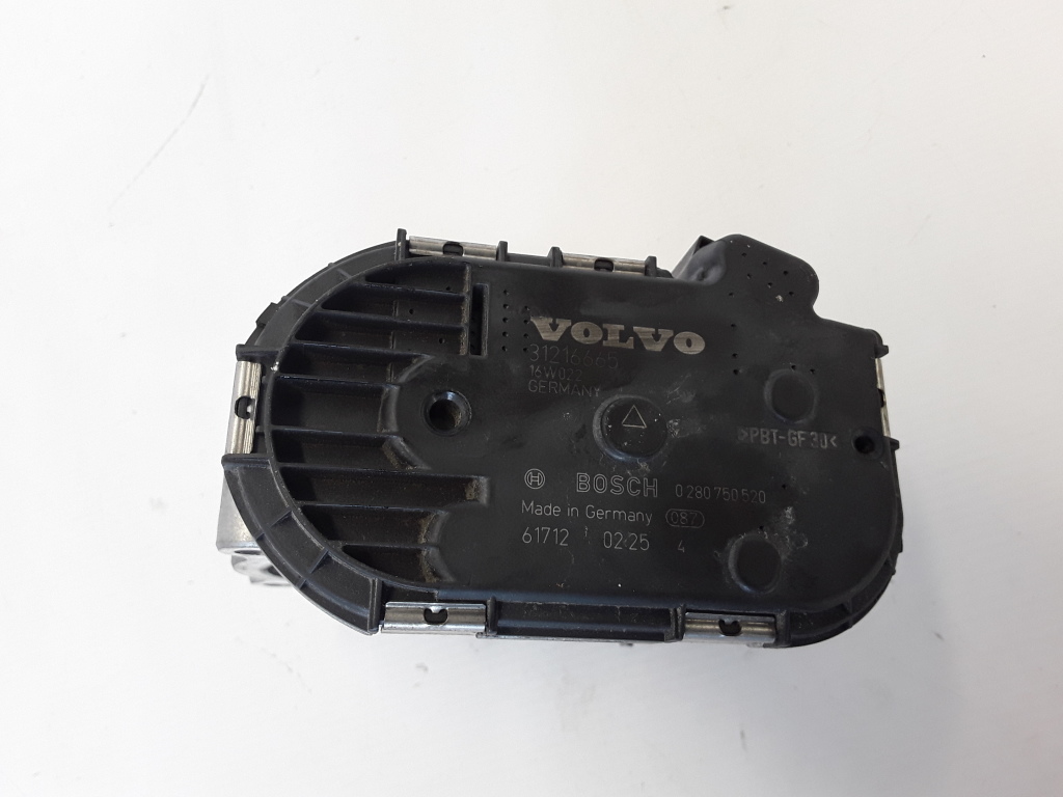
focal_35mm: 27
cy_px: 398
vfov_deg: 51.4
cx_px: 532
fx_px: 829
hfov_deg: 65.3
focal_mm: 2.91
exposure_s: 1/33
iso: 40
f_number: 1.9
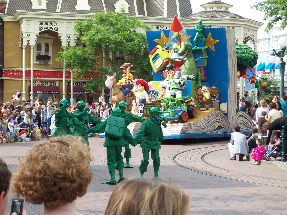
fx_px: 721
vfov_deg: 17.0
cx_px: 144
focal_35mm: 87
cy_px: 108
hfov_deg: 22.5
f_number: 4.3
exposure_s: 1/212
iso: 80
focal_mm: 14.3
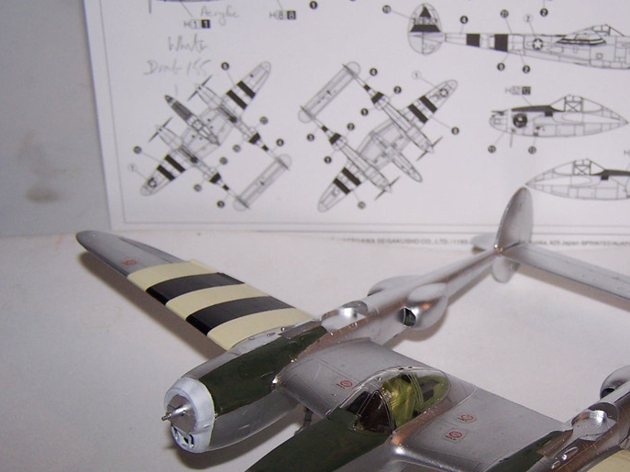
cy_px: 319
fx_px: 1074
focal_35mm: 59
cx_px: 477
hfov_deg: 32.1
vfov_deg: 24.7
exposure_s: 1/60
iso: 80
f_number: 2.8
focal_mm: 6.3
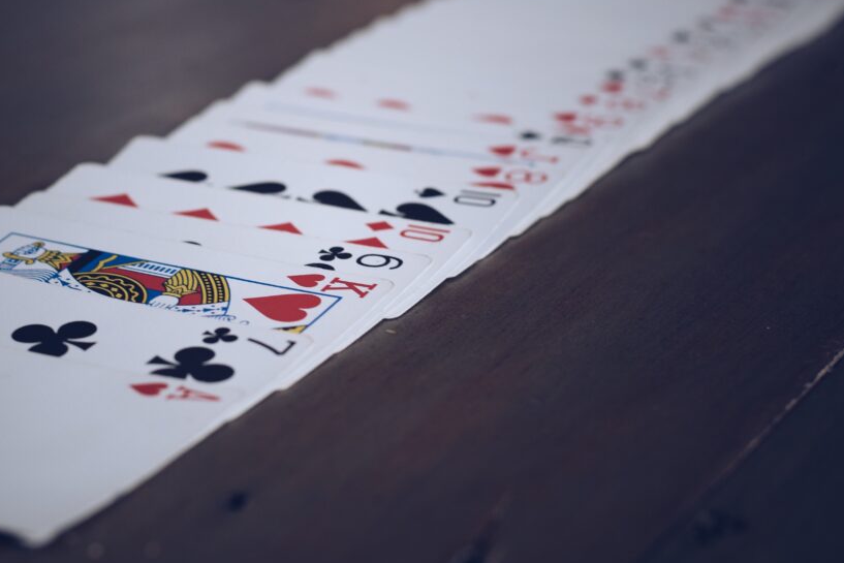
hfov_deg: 21.6
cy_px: 226
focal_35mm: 94
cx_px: 331
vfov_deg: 14.5
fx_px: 2204
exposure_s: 1/80
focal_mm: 50
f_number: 4.5
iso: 400
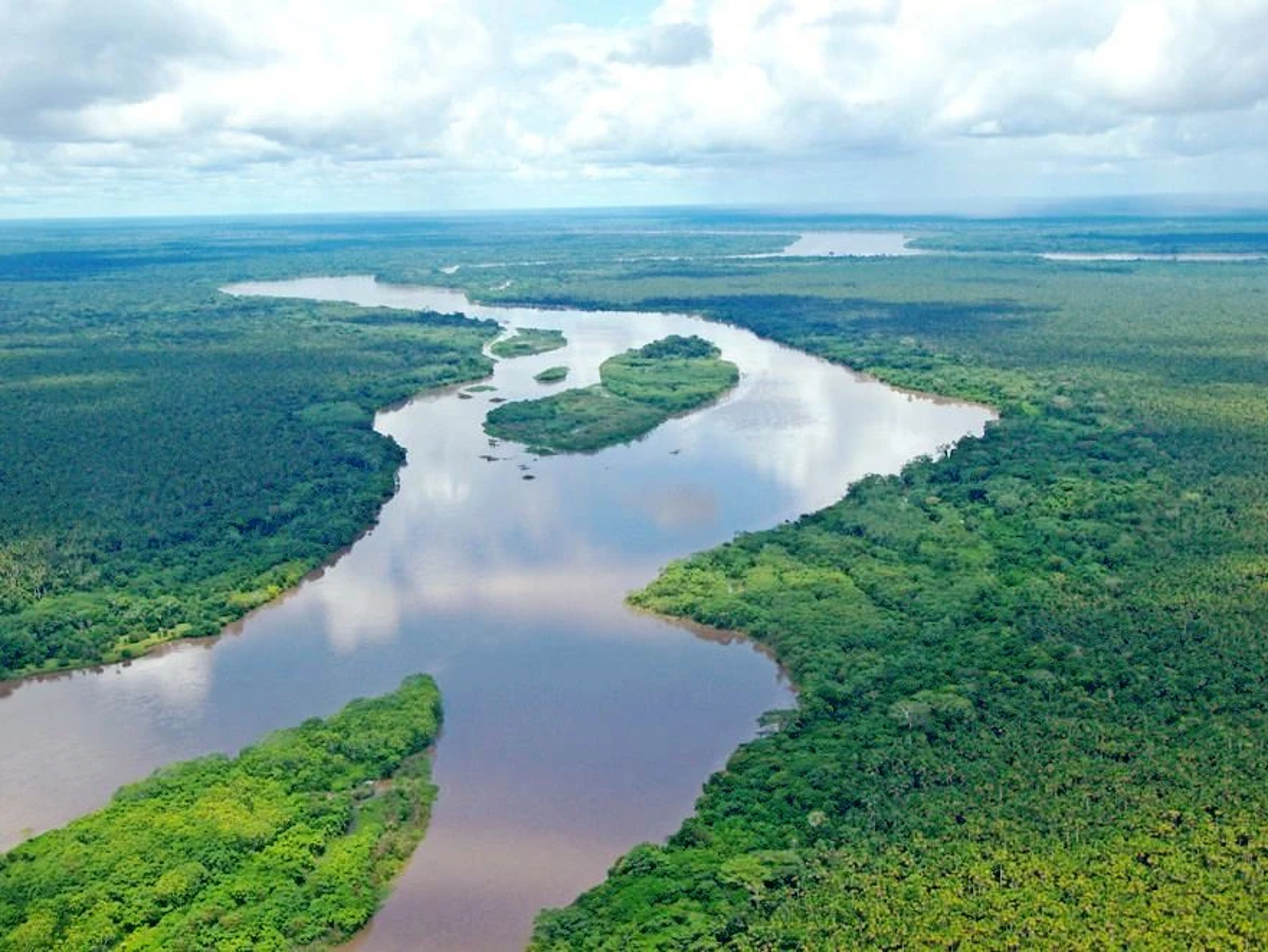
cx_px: 634
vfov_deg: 29.7
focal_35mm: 49
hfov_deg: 38.9
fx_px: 1795
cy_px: 476
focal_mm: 10.2
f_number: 3.6
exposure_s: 1/800
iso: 50
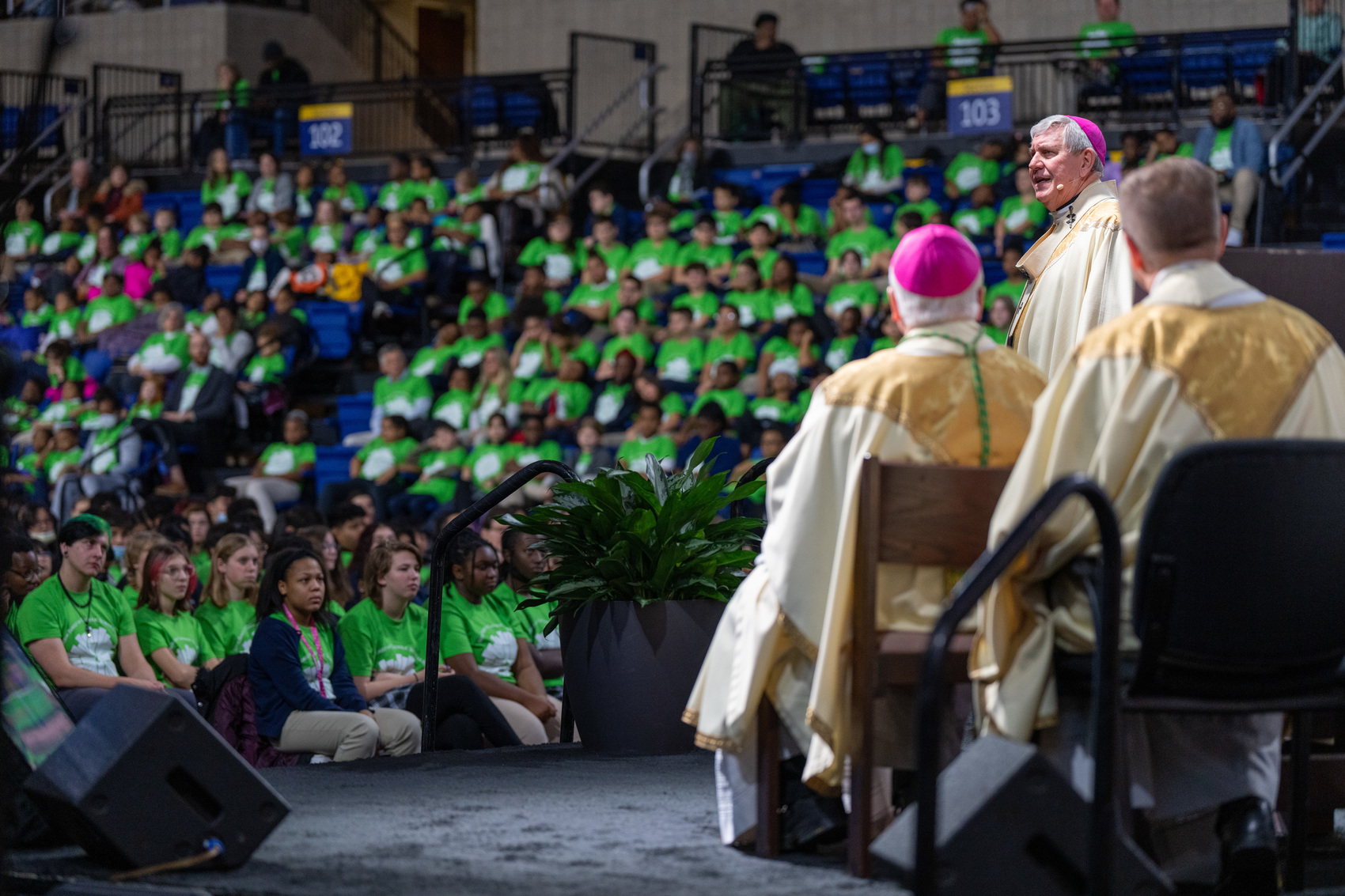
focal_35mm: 109
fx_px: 4072
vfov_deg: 12.6
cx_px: 672
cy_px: 448
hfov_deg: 18.8
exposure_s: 1/250
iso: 800
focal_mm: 109
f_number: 2.8
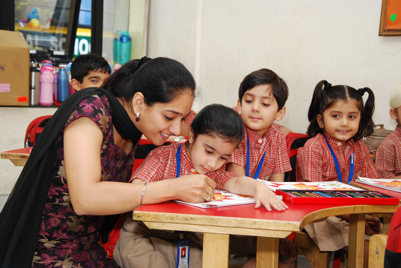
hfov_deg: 28.0
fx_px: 803
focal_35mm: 72
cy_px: 134
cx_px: 200
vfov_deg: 19.0
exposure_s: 1/50
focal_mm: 48
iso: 800
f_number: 7.1
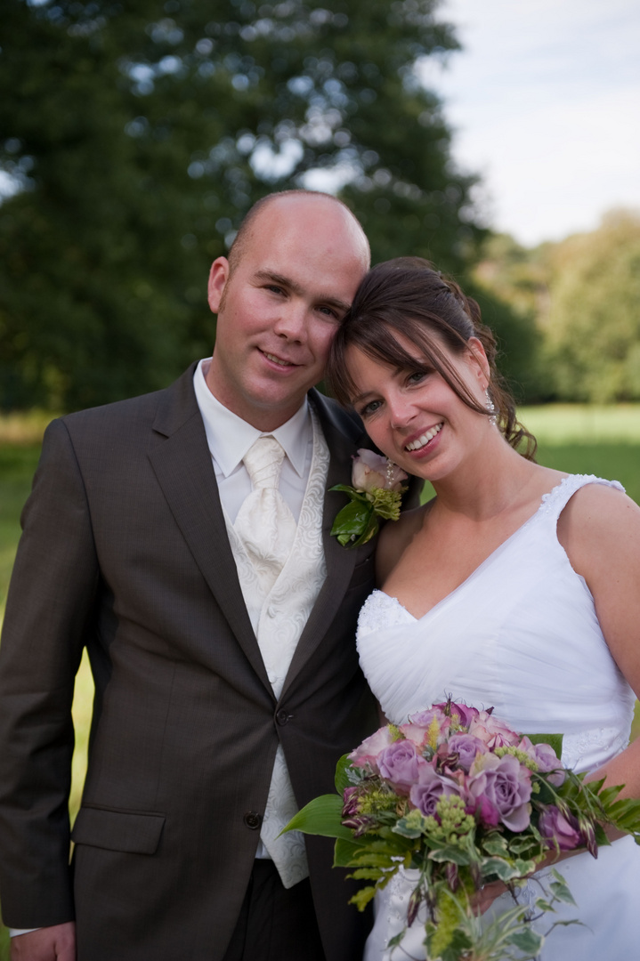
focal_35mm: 66
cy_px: 480
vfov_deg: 30.5
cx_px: 320
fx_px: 1762
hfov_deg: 20.6
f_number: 3.2
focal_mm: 66
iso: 200
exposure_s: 1/1250
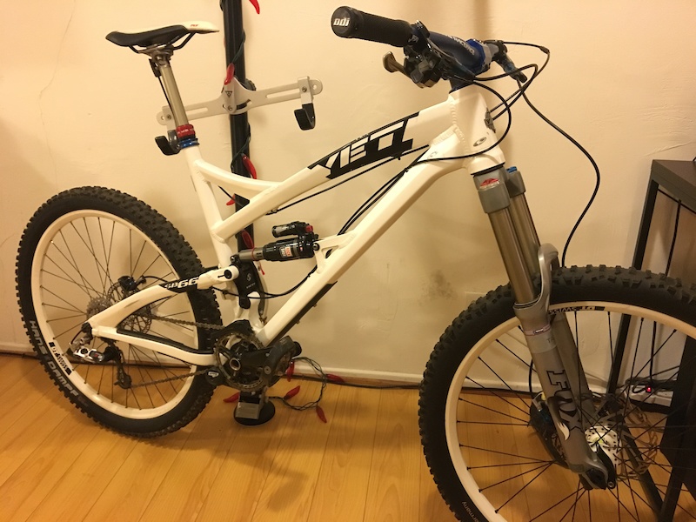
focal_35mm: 29
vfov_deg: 48.2
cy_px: 261
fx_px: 583
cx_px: 348
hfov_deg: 61.7
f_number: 2.2
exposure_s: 1/15
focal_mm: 4.15
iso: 250
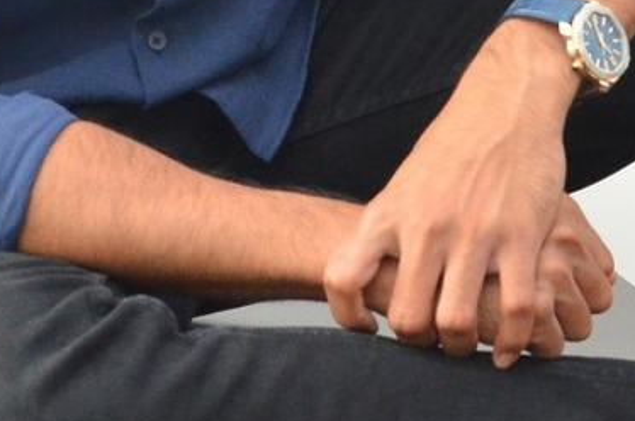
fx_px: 3451
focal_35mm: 196
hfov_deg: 10.5
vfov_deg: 6.9
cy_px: -243
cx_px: 190
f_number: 8
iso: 2000
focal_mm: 30
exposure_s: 1/125
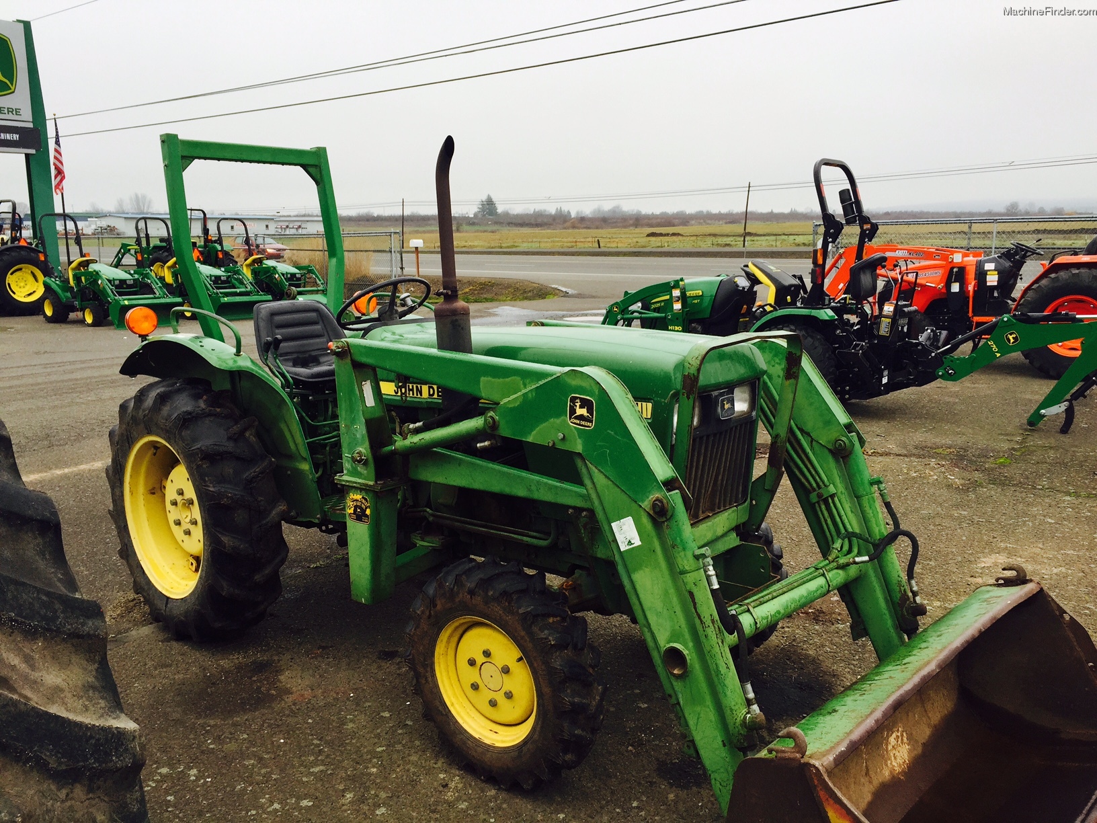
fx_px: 919
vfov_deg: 48.2
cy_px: 412
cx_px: 548
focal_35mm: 29
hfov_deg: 61.7
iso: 32
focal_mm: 4.15
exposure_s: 1/253
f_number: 2.2
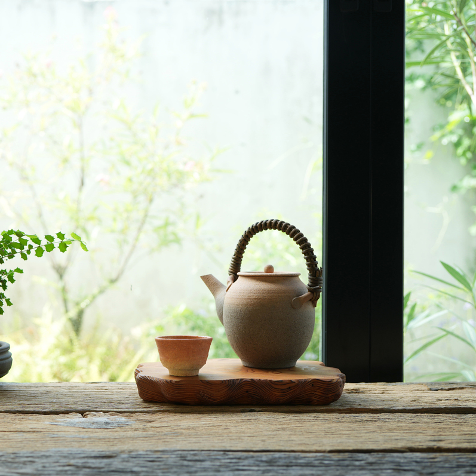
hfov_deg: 26.6
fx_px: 996
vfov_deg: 26.9
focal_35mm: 64
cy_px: 238
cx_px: 139
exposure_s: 1/60
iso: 200
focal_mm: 50
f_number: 5
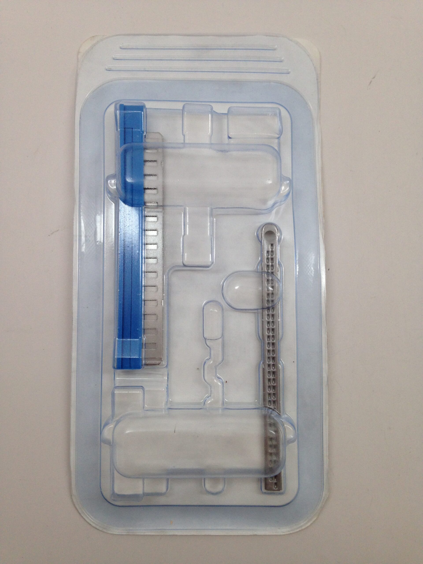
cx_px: 212
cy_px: 282
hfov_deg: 42.9
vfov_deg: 55.4
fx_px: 538
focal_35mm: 33
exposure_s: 1/120
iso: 80
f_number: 2.4
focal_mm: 4.12
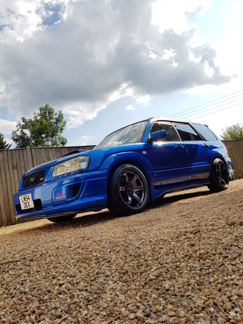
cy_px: 162
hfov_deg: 53.1
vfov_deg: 67.3
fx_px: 243
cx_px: 122
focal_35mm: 26
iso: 40
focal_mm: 4.2
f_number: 1.7
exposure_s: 1/2008
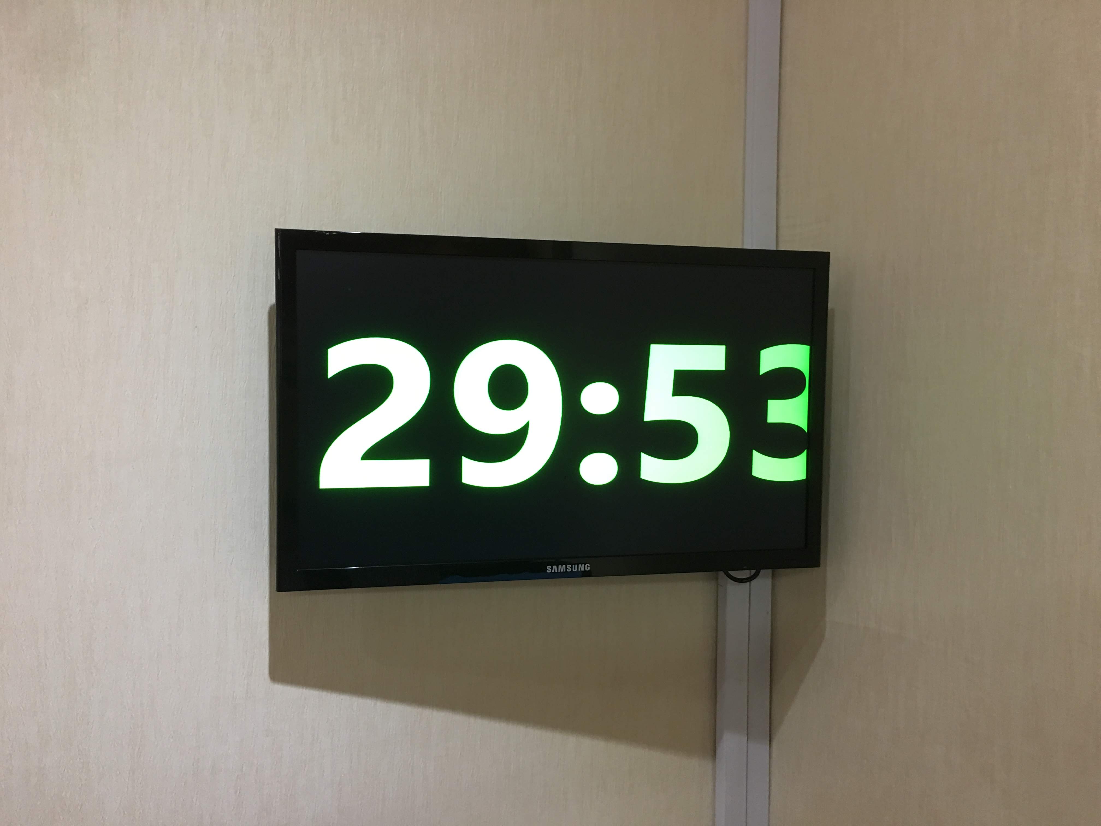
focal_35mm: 29
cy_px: 413
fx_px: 922
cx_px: 550
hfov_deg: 61.7
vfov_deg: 48.2
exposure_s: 1/17
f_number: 2.2
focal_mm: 4.15
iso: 64
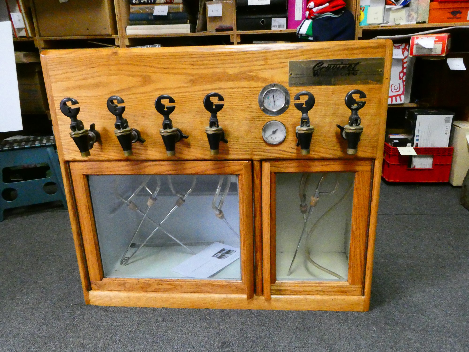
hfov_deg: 67.3
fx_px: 352
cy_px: 176
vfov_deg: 53.1
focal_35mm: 26
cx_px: 234
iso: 1600
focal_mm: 4.7
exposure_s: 1/15
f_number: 7.1
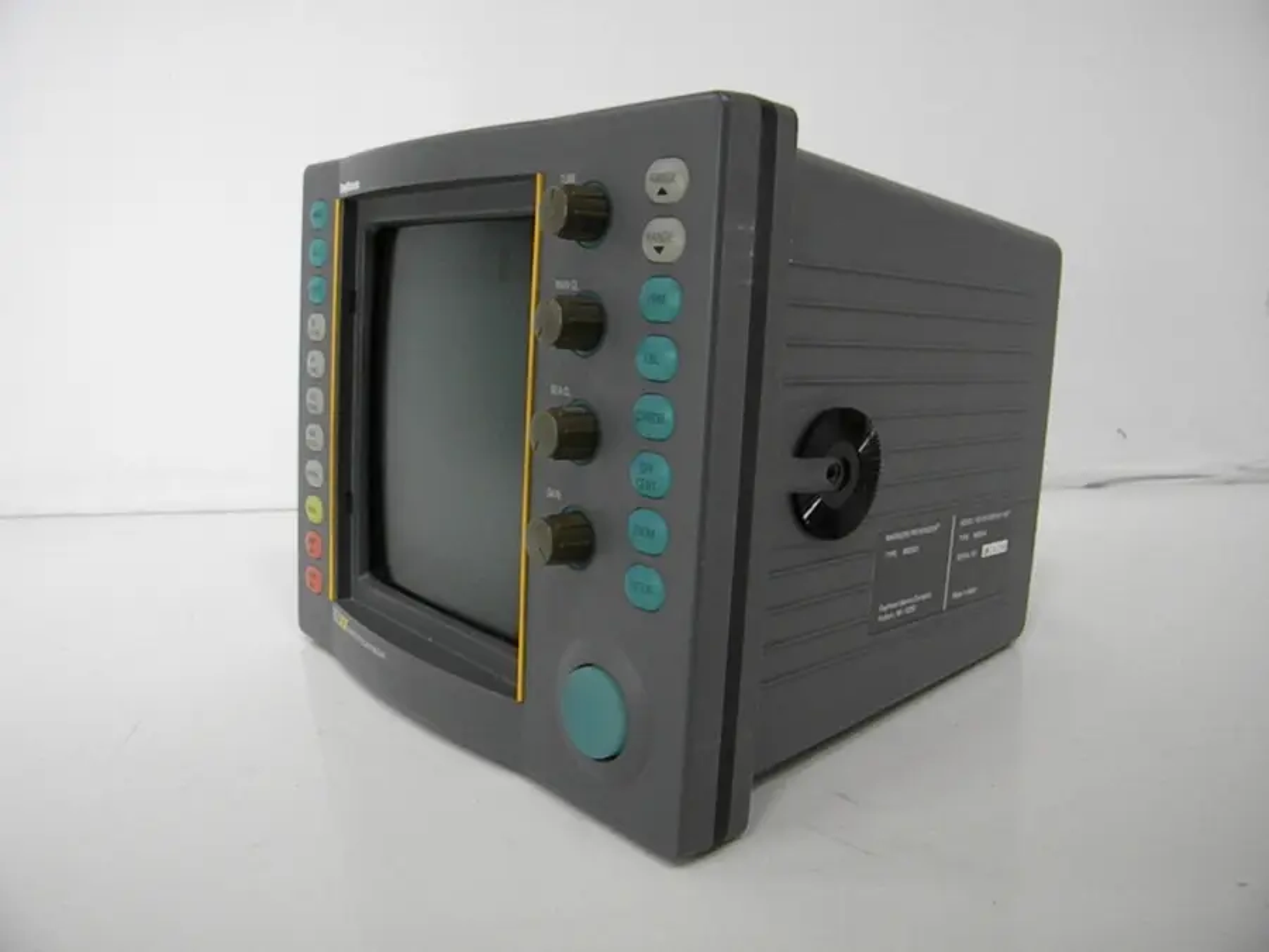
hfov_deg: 63.4
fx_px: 1027
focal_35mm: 28
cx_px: 634
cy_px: 476
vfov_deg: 49.8
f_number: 3.5
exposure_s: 1/540
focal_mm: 5
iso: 720
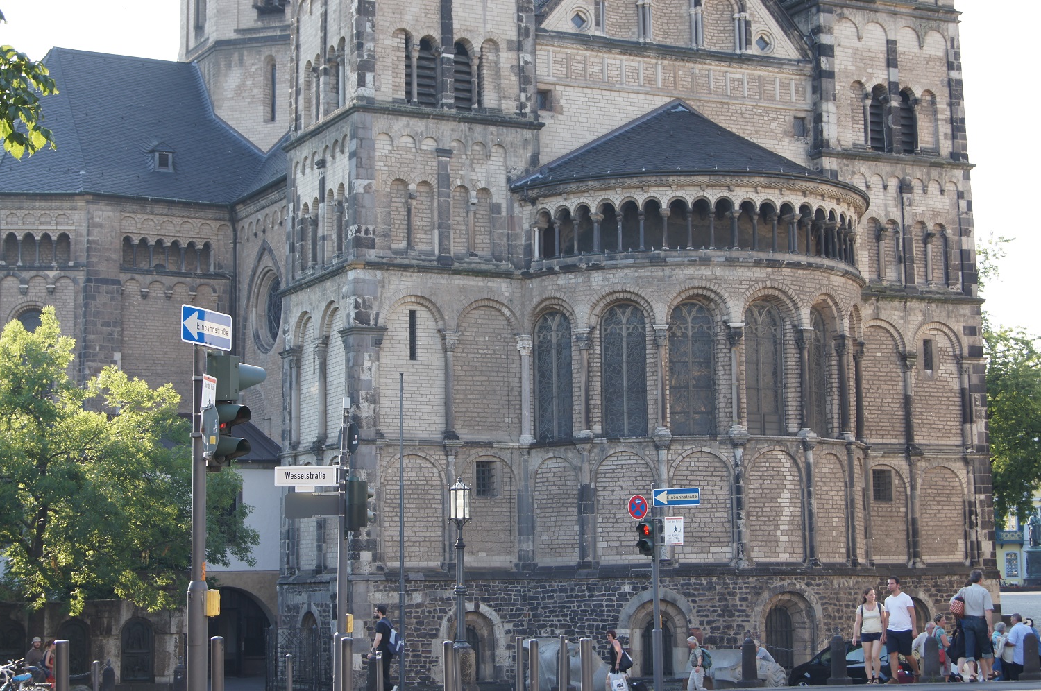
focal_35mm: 68
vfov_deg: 20.1
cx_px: 520
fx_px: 1949
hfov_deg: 29.9
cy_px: 346
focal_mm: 45
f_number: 5.6
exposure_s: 1/80
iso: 100
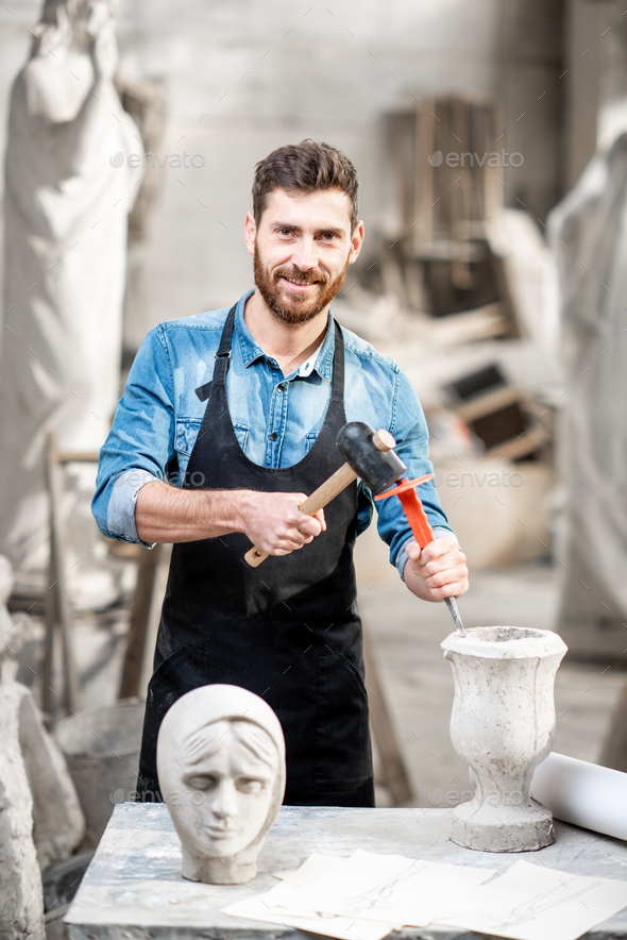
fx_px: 2219
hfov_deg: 16.1
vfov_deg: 23.9
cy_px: 470
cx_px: 314
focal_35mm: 85
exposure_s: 1/200
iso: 100
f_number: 2.2
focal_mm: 85
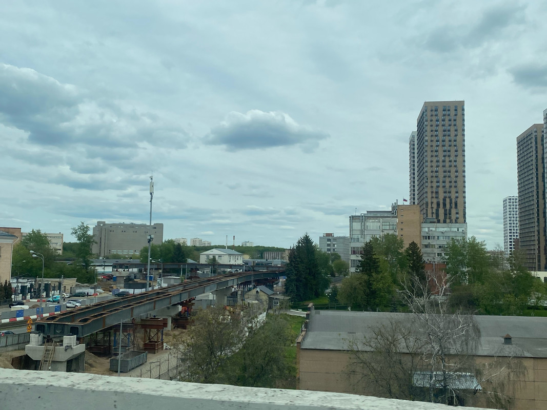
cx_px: 274
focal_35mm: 36
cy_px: 205
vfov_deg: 39.6
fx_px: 569
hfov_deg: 51.4
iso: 32
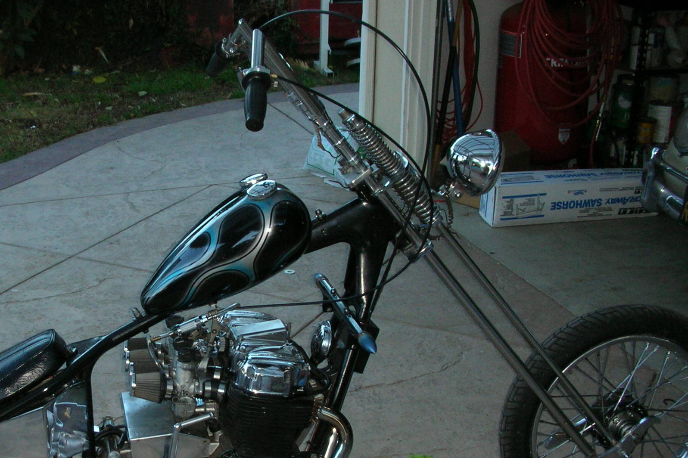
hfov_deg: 34.5
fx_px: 1089
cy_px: 338
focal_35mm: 57
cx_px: 199
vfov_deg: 23.6
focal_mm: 5.8
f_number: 3
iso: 106
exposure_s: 1/60.1
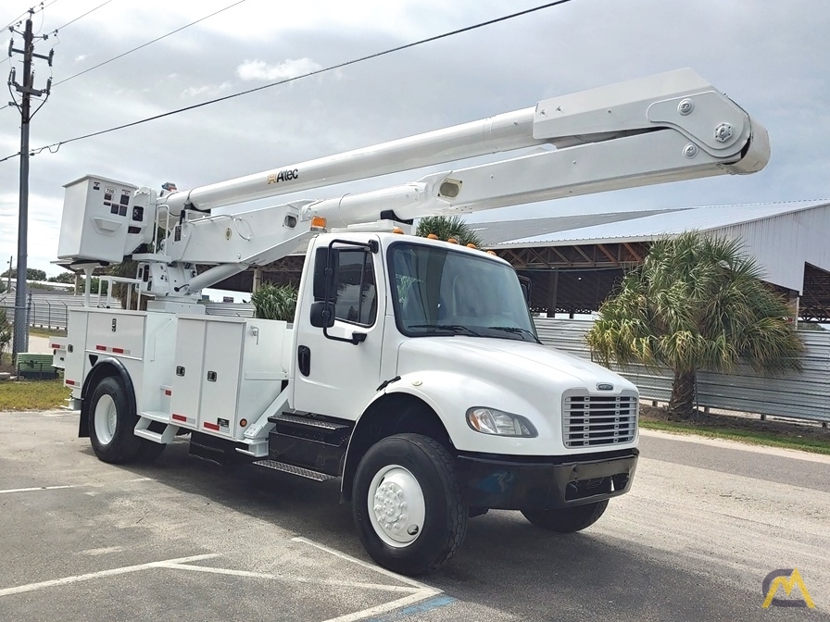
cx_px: 415
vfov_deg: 54.9
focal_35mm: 25
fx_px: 599
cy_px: 311
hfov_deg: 69.4
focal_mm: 4.23
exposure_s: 1/5000
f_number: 1.5
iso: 50
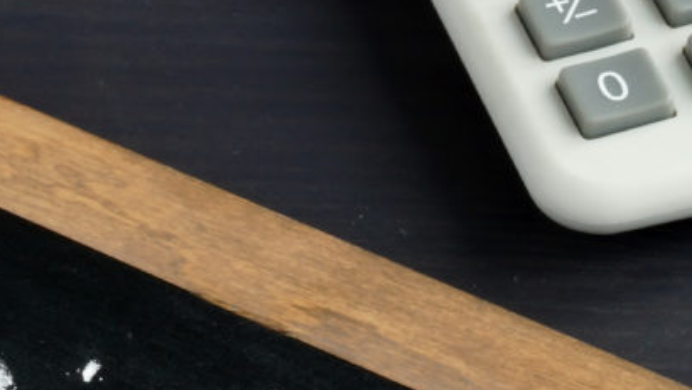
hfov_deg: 14.5
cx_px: 584
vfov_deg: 8.0
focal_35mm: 147
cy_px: 669
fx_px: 2698
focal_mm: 30
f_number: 20
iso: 200
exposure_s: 1/4
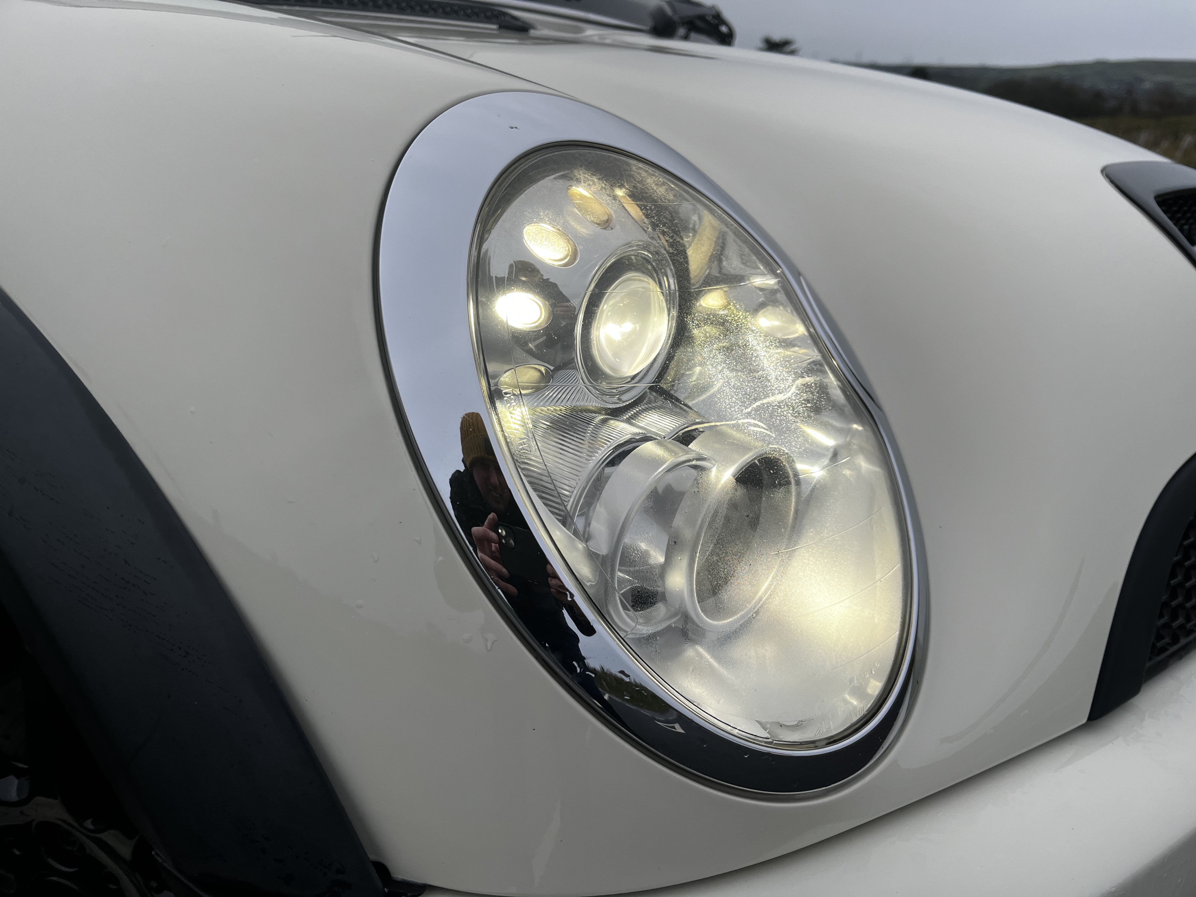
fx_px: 898
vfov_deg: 53.1
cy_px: 448
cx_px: 598
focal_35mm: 26
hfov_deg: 67.3
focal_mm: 5.1
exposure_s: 1/539
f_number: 1.6
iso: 50
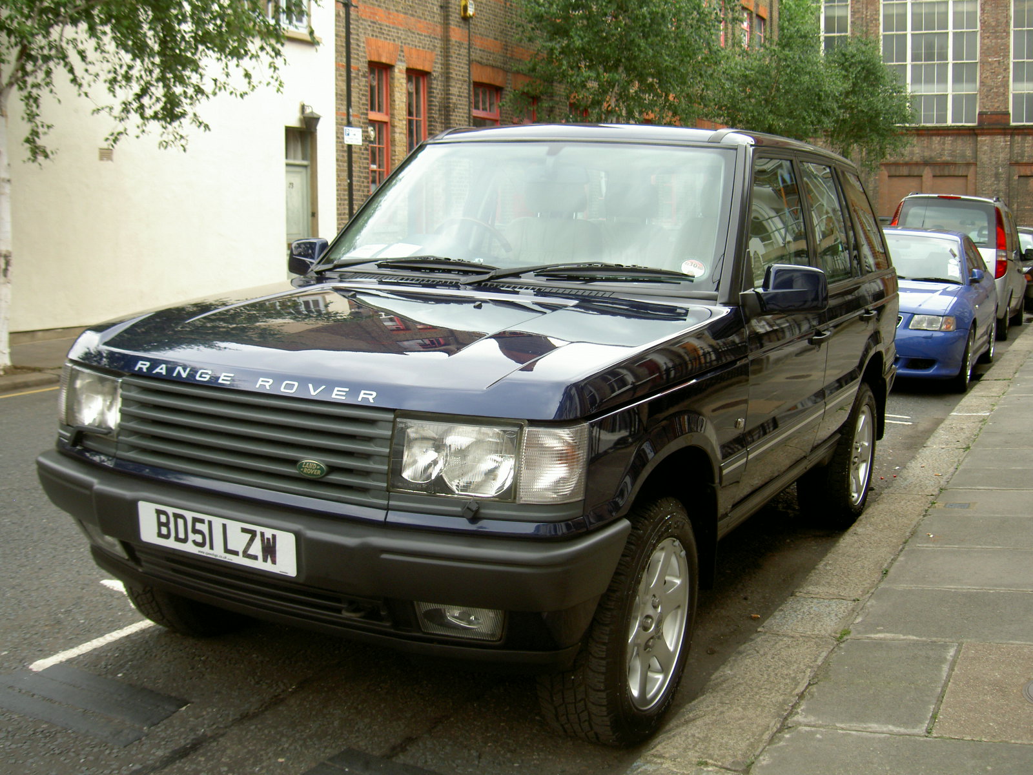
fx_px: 1164
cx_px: 516
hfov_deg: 47.9
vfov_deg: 36.8
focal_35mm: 39
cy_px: 388
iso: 50
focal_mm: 8
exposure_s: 1/100
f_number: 2.8
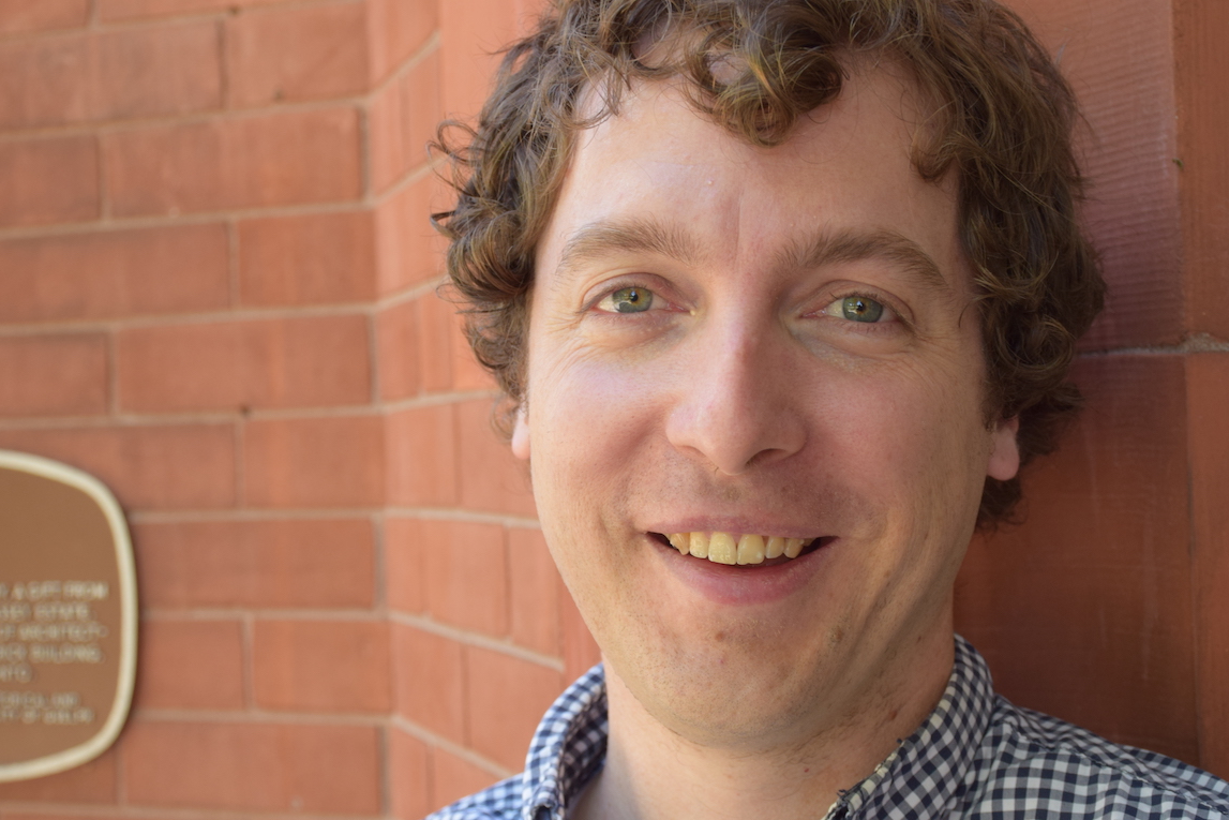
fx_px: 2344
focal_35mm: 69
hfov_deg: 29.3
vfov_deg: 19.8
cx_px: 713
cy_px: 433
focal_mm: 35
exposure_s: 1/100
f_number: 5
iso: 400
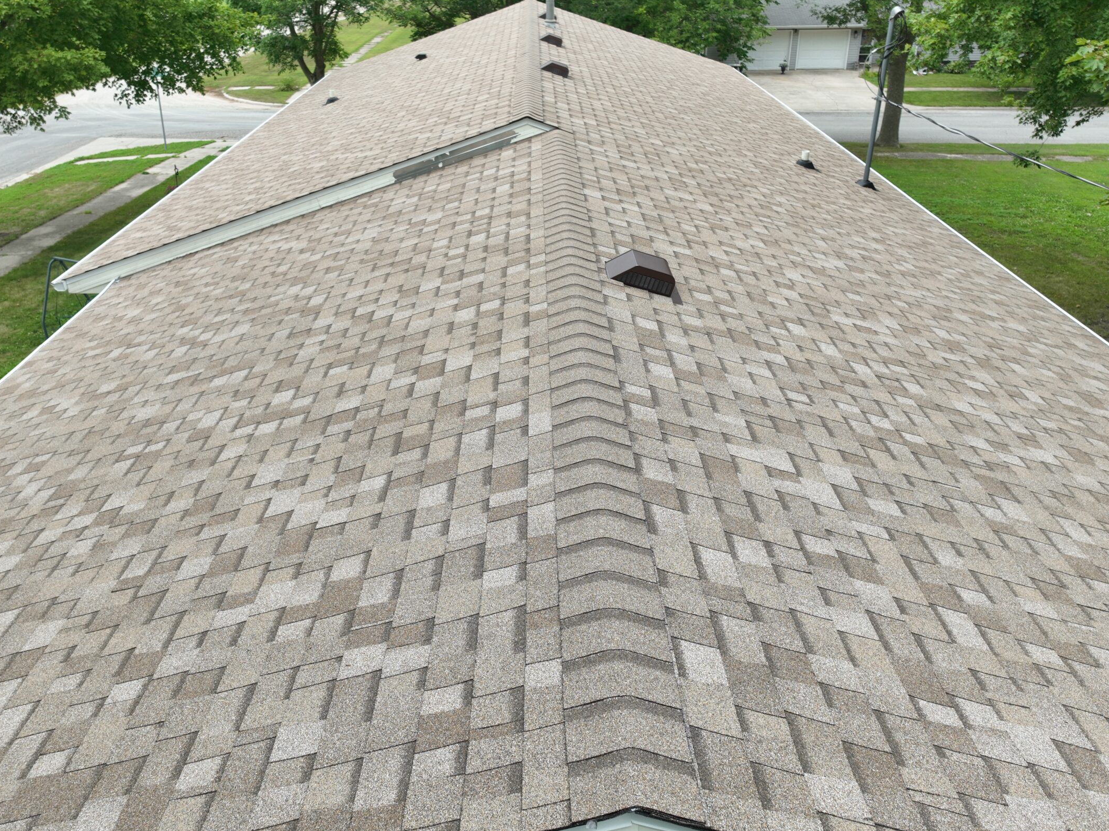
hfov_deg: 61.6
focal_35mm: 29
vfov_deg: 48.0
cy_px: 351
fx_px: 929
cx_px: 507
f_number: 2.8
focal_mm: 12.29
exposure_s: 1/400
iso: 100
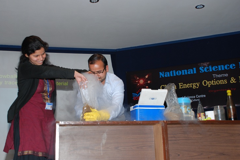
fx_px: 331
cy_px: 80
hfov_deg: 39.9
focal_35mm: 50
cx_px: 115
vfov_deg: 27.3
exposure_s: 1/60
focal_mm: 31
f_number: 4.8
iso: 200
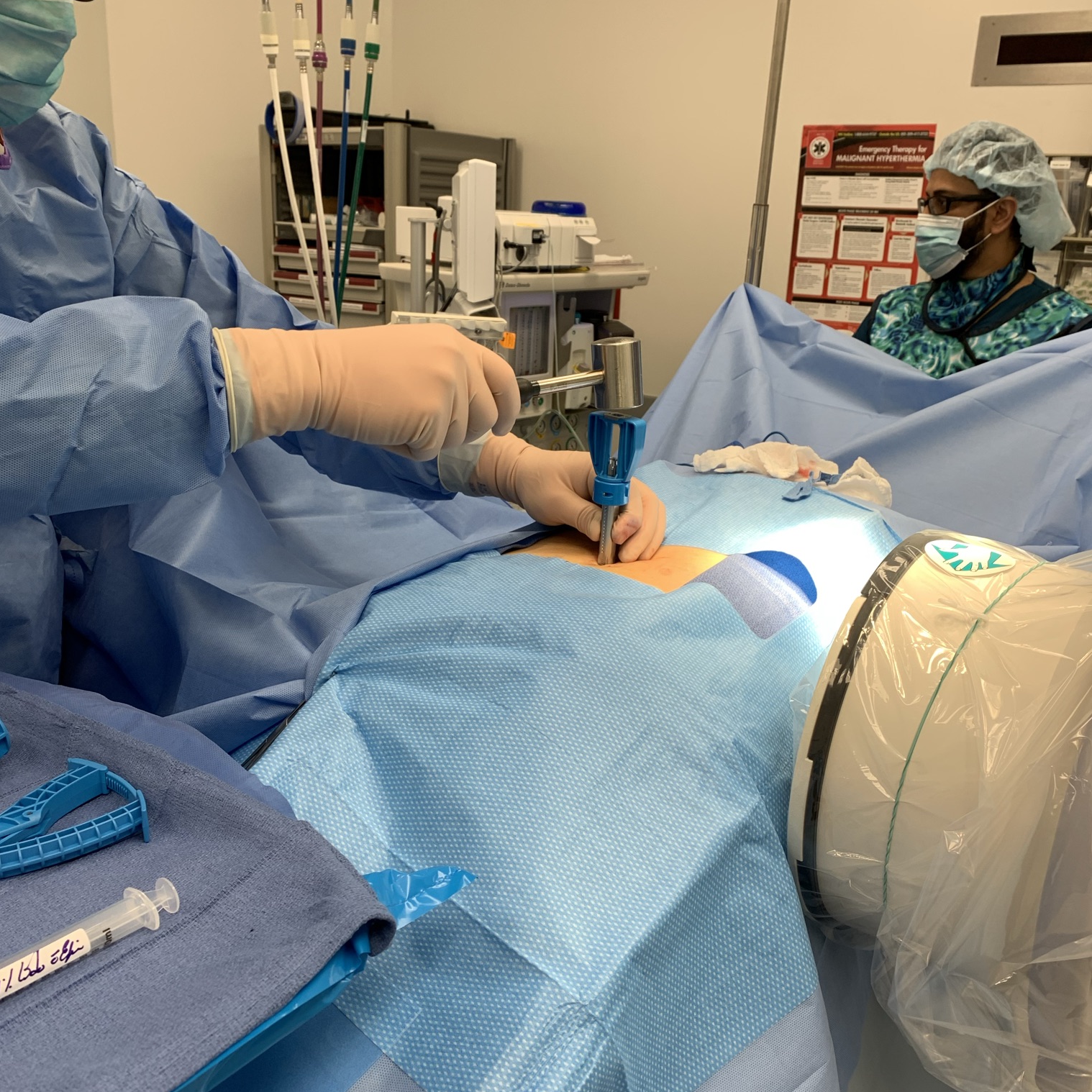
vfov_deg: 52.5
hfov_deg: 52.5
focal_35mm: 31
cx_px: 540
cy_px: 582
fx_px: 1106
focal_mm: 4.25
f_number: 1.8
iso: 40
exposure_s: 1/120
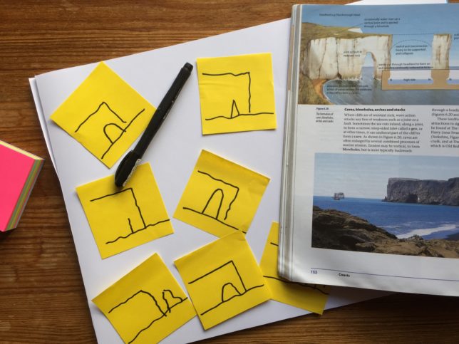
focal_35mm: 29
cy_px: 172
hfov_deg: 61.7
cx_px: 230
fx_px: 385
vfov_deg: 48.2
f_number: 2.2
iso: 32
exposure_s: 1/118
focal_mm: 4.15
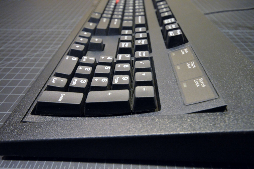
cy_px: 84
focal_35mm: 24
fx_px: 169
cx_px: 127
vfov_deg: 53.1
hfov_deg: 73.8
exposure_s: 1/15
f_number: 5
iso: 3200
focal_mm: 16
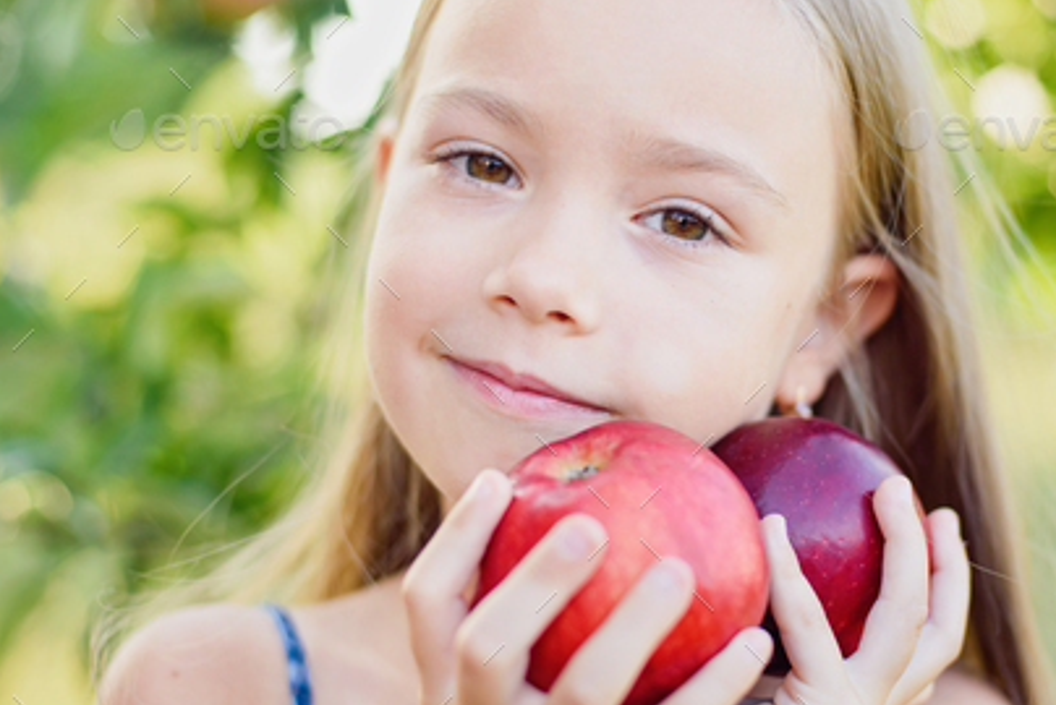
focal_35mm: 73
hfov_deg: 27.6
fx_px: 2143
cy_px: 253
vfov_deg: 18.7
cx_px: 612
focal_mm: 50
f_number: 2.2
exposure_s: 1/1000
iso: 400
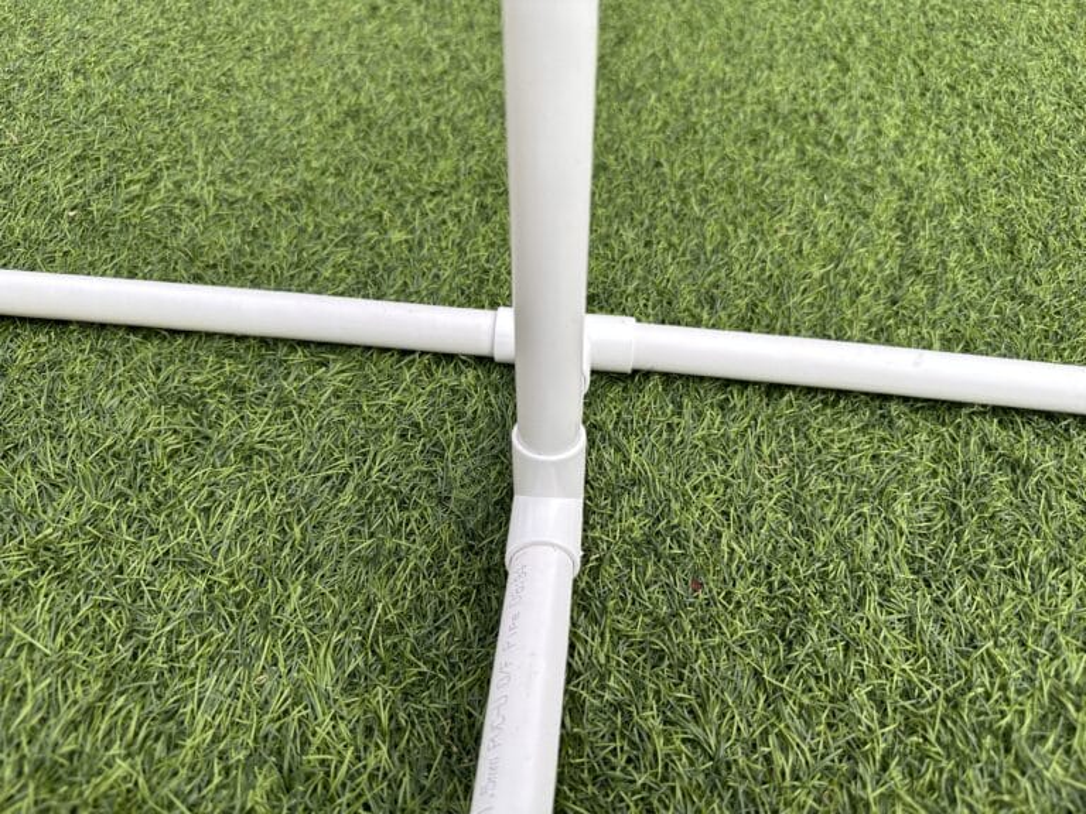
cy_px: 407
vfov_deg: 56.8
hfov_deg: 71.6
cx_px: 543
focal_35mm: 24
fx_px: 753
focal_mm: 6.86
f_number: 1.78
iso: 80
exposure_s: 1/918
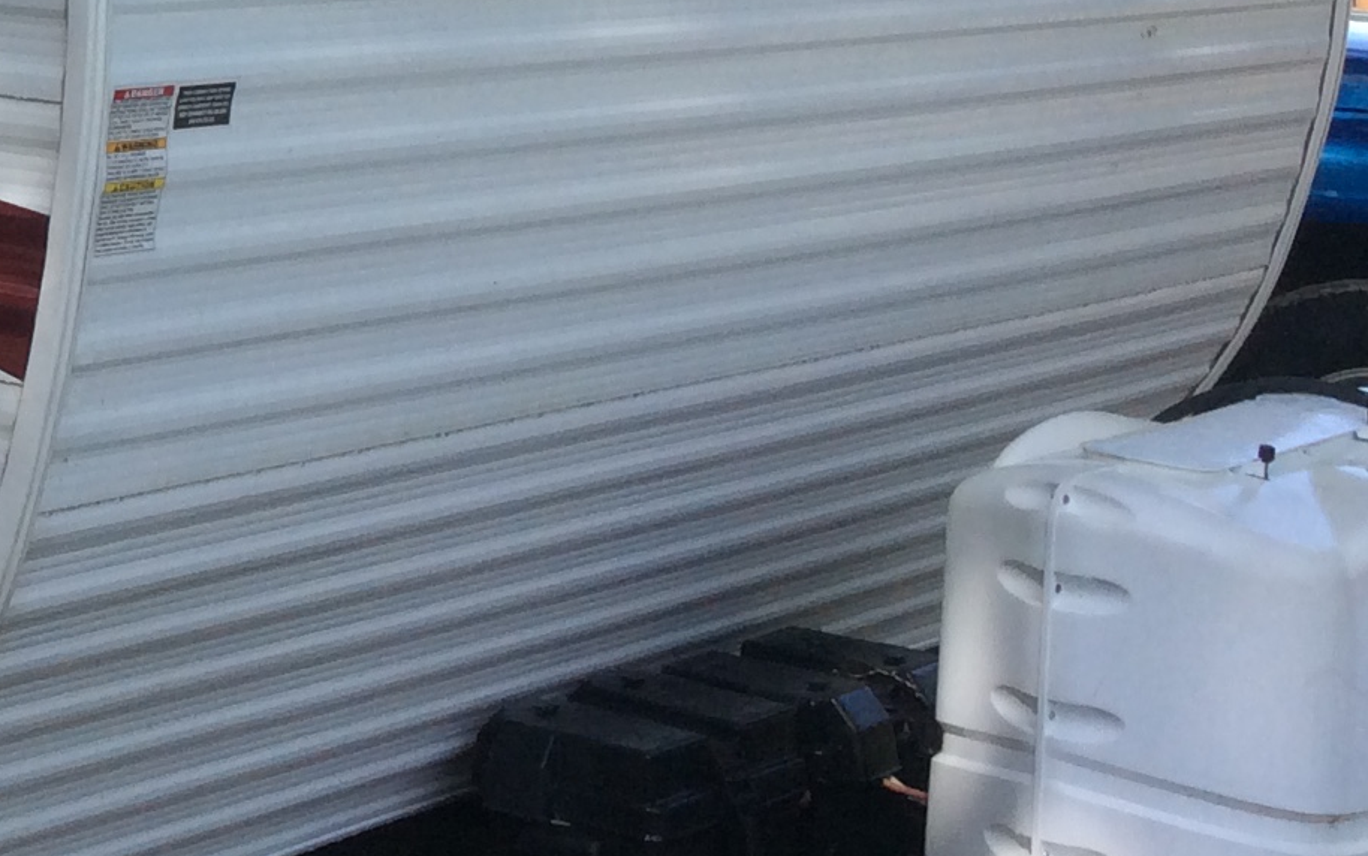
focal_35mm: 96
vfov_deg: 13.2
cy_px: -211
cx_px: -356
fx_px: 3580
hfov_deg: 20.0
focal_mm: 3.3
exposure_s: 1/344
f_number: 2.4
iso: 32
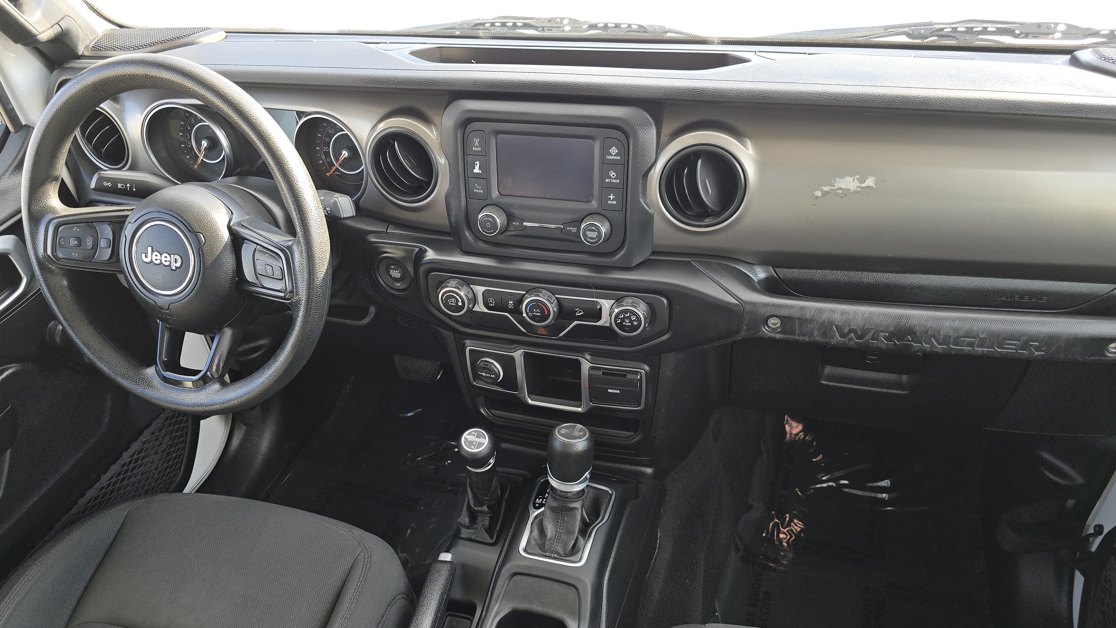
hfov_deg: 69.8
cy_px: 381
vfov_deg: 42.7
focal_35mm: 27
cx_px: 527
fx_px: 799
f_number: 1.7
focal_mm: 6.3
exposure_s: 1/180
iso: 64
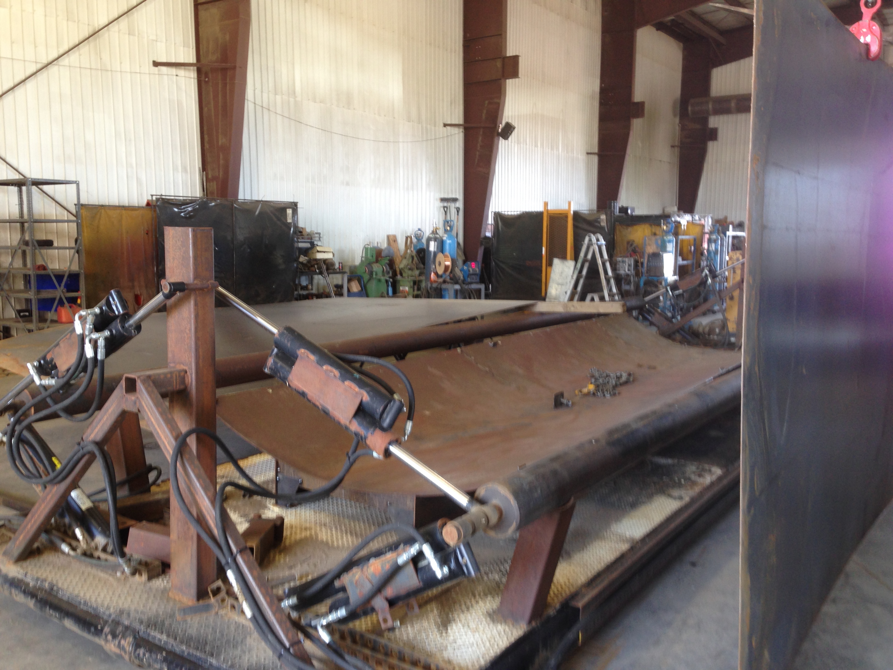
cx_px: 446
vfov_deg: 42.9
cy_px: 335
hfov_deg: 55.4
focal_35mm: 33
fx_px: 851
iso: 50
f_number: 2.4
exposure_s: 1/24
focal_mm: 4.12
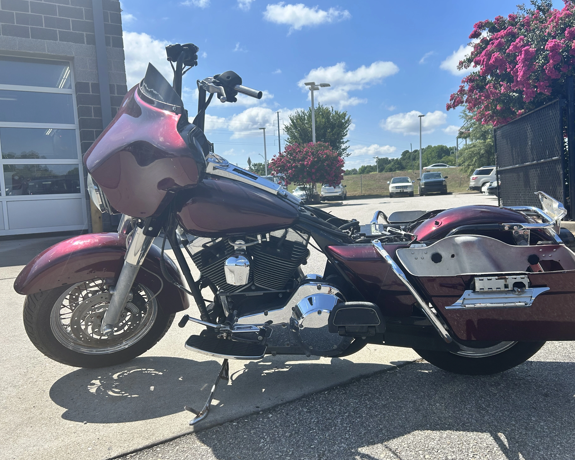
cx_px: 313
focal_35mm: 28
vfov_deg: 51.5
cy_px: 232
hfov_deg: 62.1
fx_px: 477
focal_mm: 5.7
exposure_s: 1/3704
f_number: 1.5
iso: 50
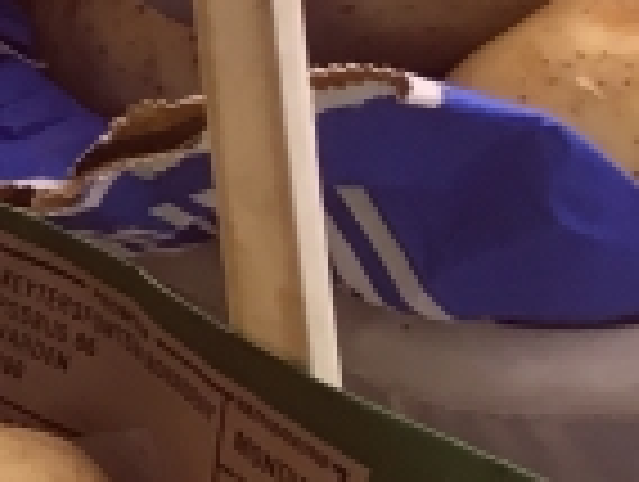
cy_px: -347
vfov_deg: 7.1
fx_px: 3772
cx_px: -1161
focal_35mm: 204
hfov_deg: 8.4
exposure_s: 1/33
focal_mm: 4.15
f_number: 2.2
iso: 64
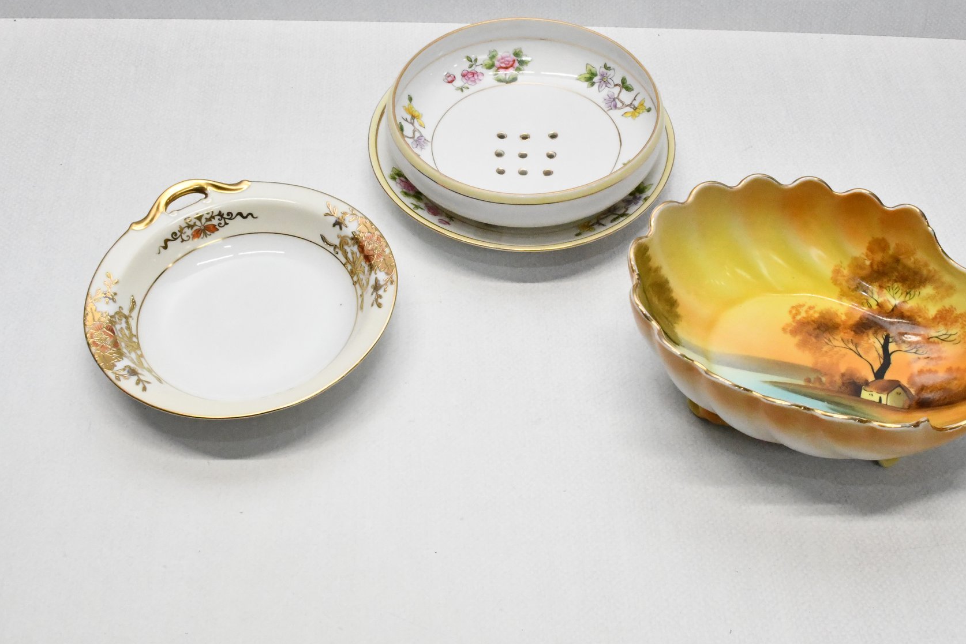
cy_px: 300
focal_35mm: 43
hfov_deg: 45.2
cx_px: 576
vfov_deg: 31.2
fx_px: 1154
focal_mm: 24
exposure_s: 1/250
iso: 6400
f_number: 18
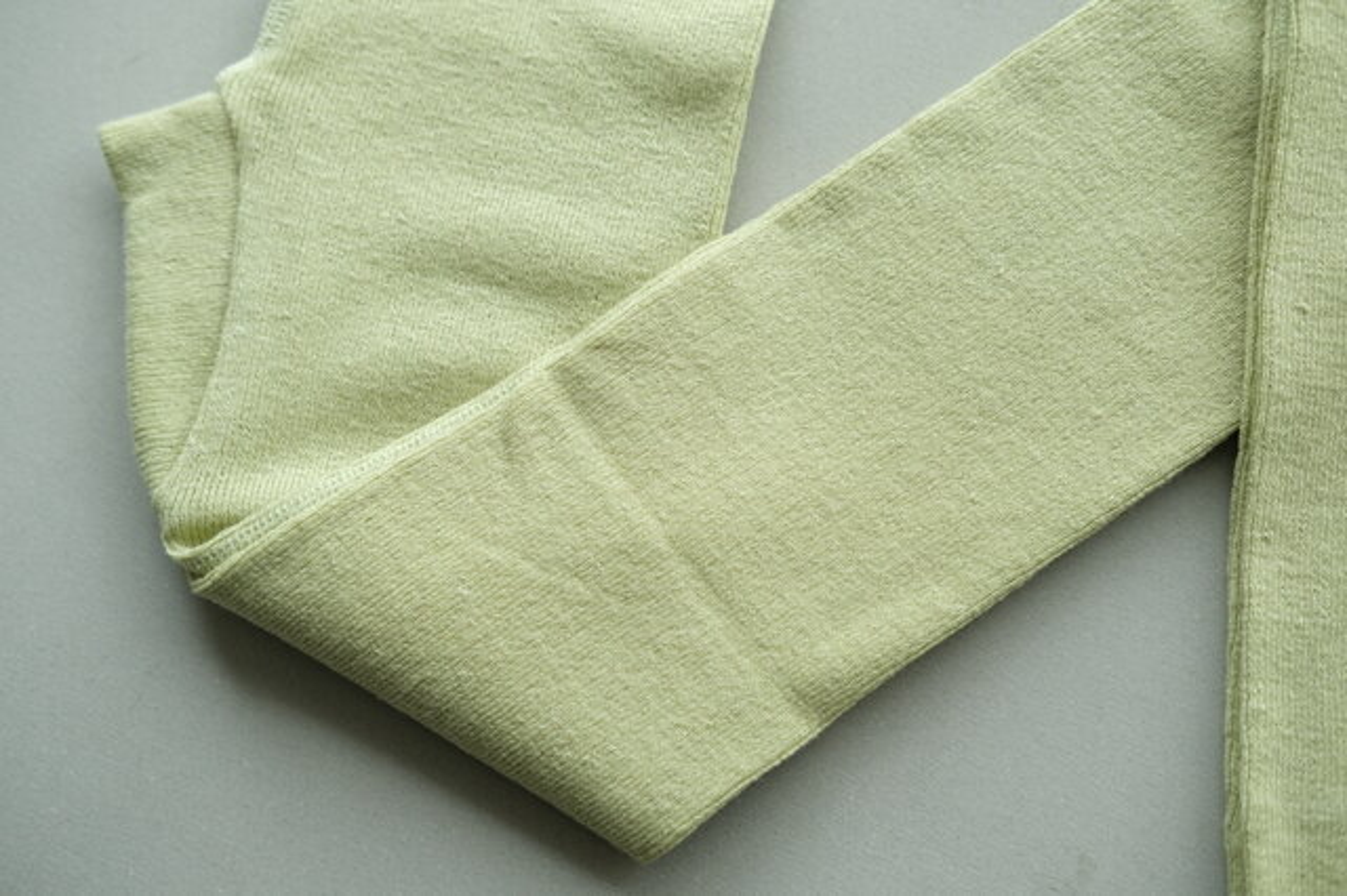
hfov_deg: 37.5
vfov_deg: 25.5
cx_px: 674
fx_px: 1982
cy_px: 448
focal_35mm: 53
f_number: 3.6
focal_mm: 35
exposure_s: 1/800
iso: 800
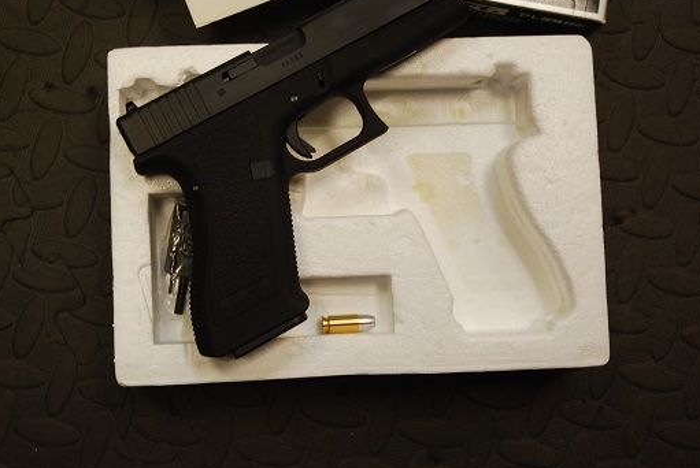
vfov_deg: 24.8
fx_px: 1063
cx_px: 297
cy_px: 202
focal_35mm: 55
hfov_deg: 36.4
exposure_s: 1/30
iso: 200
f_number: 4
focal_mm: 31
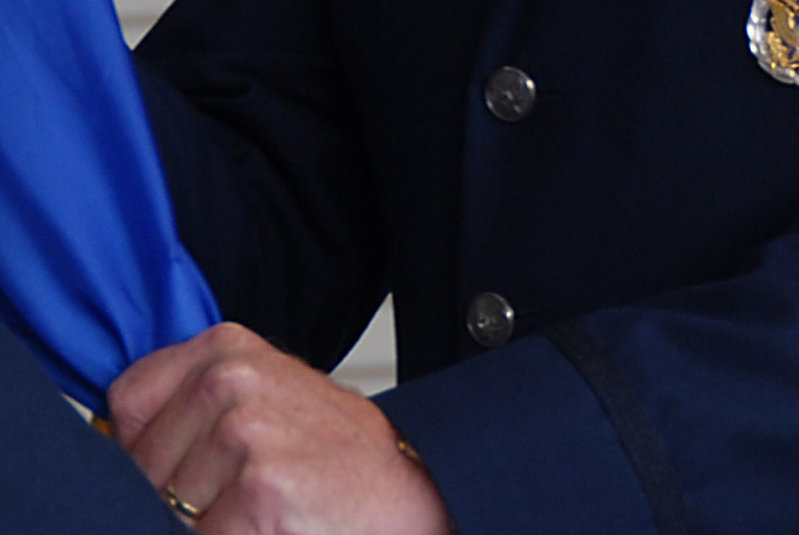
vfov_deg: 2.4
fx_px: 12748
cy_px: -394
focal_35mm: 574
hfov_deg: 3.6
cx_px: 70
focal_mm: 105
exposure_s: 1/40
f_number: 5.3
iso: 100
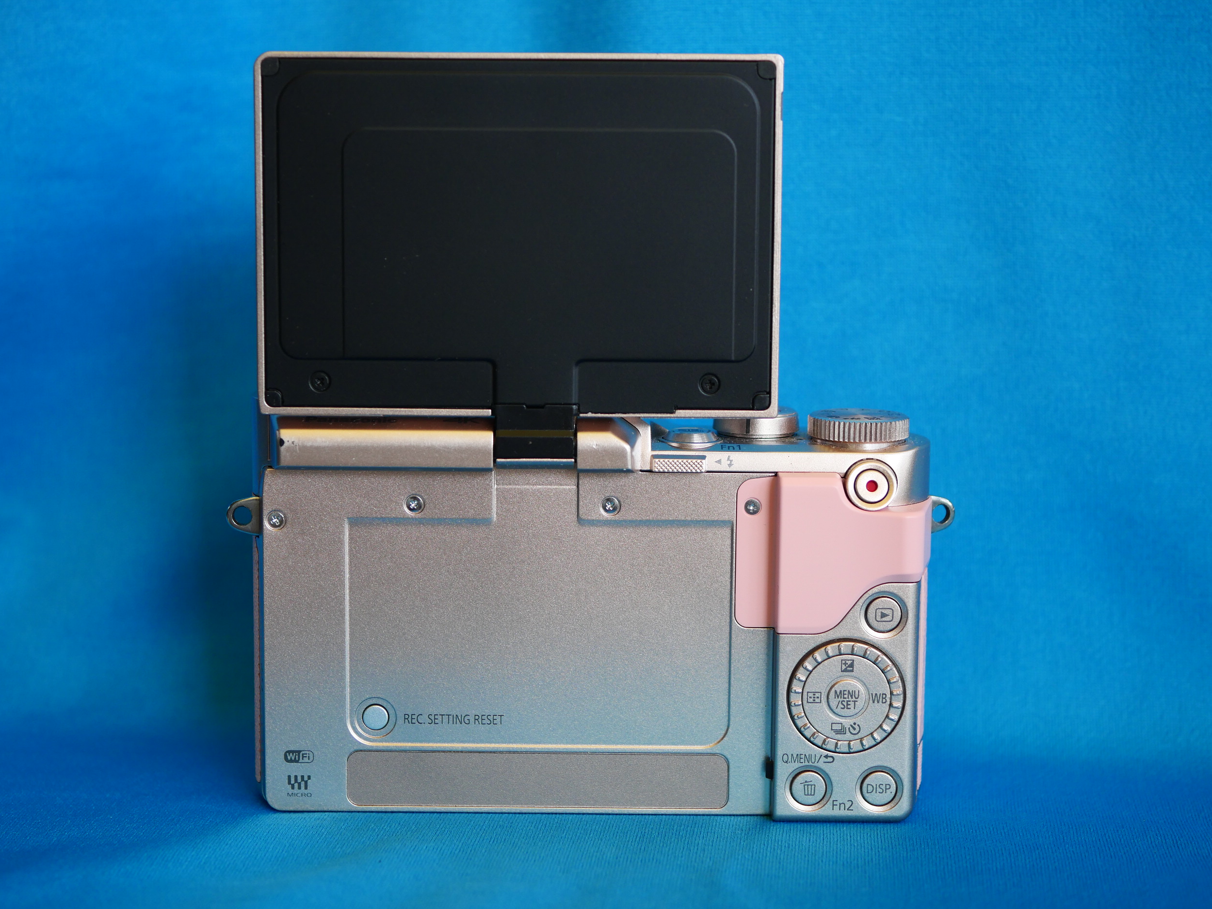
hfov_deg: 30.7
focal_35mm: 63
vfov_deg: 23.3
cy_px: 439
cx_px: 616
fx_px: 2206
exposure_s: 1/60
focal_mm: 30
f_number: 3.2
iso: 320
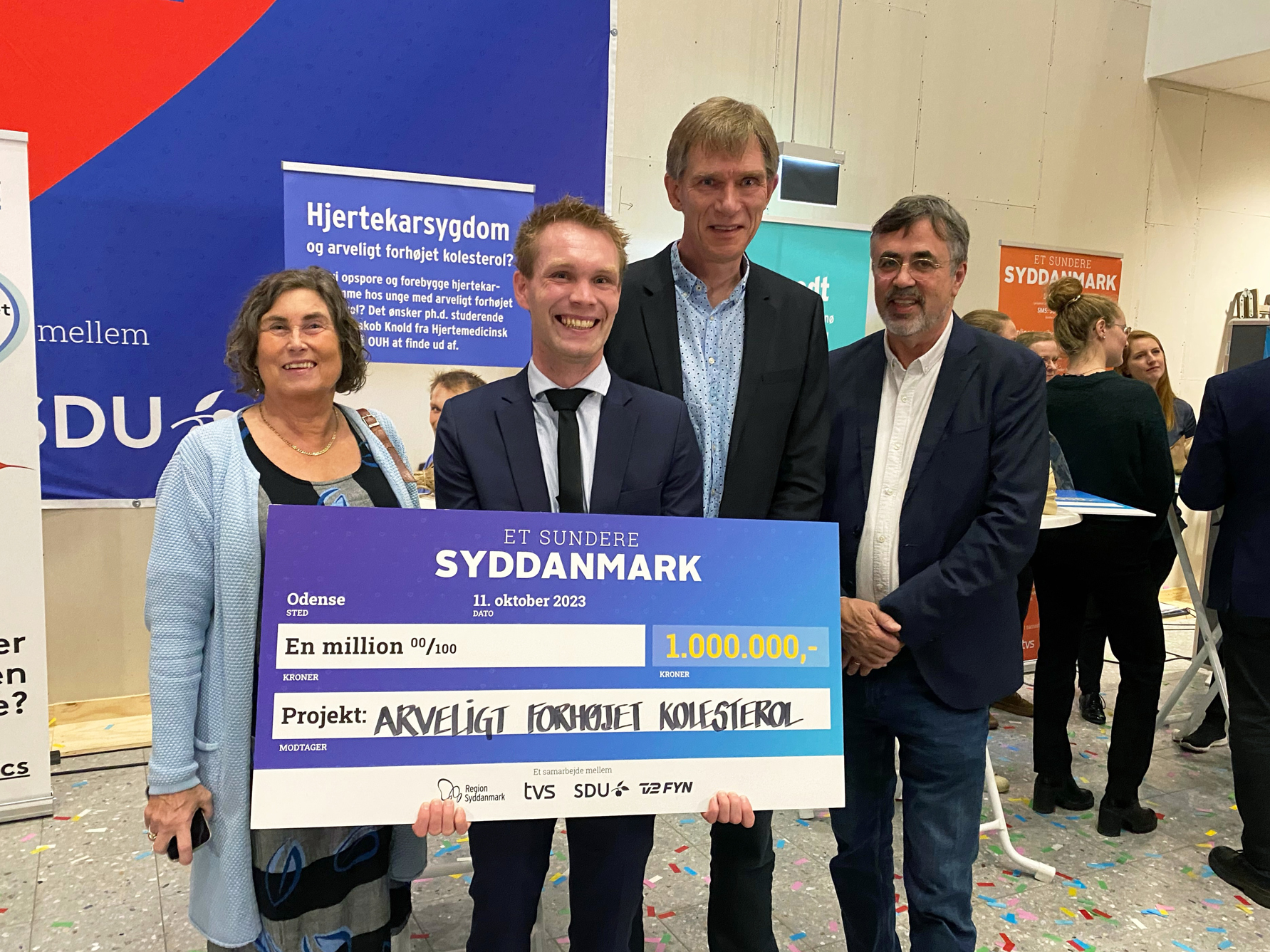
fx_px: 1027
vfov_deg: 49.7
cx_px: 630
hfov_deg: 63.4
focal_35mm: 28
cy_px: 501
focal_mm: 4.25
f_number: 1.8
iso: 500
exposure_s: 1/44
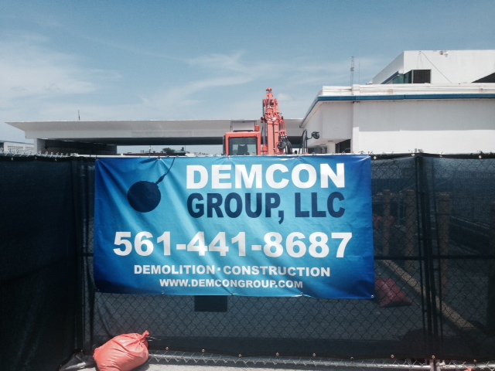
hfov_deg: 55.4
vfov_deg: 42.9
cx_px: 248
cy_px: 186
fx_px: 472
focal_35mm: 33
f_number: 2.4
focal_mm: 4.12
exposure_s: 1/2710
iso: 50
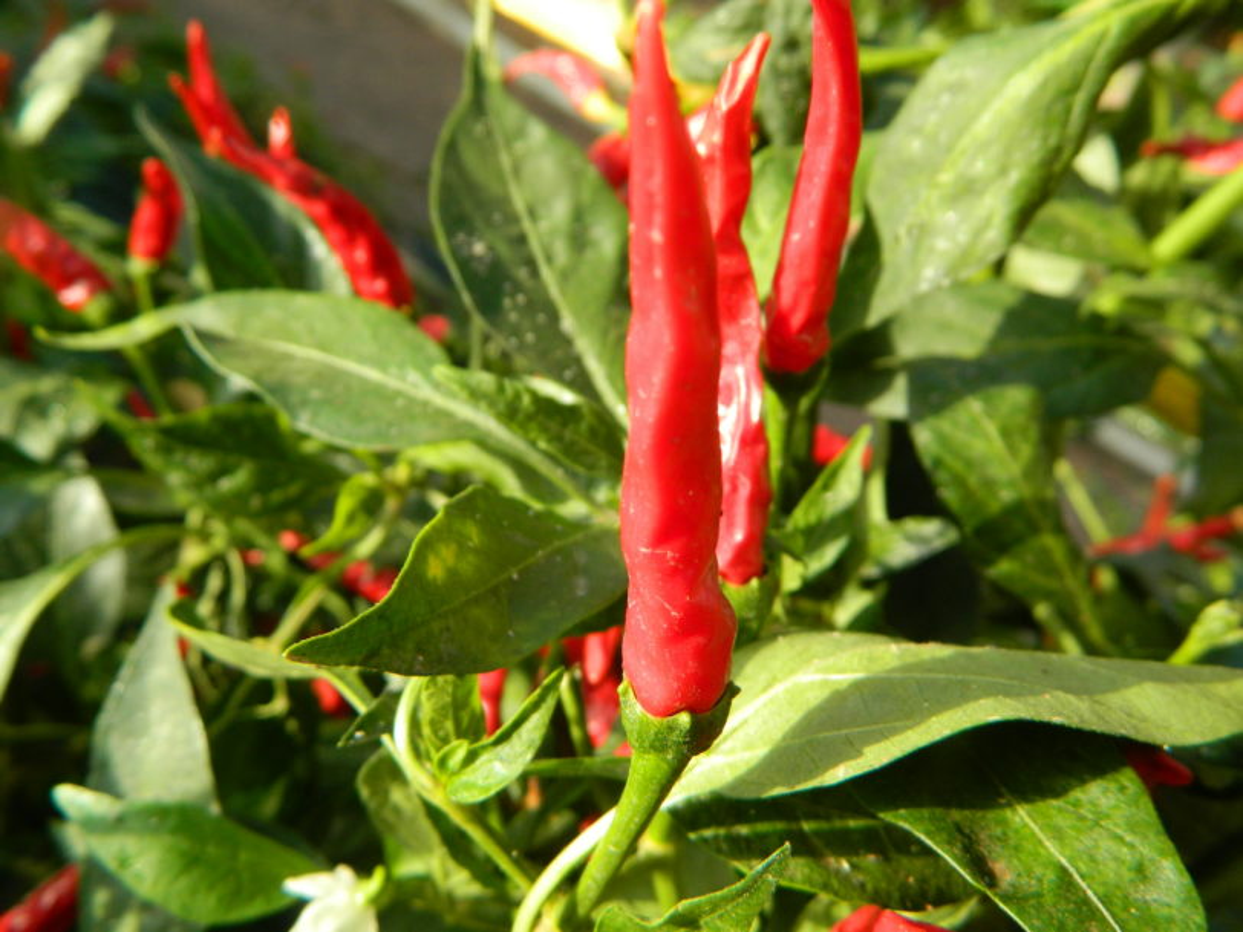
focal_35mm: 28
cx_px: 622
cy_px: 466
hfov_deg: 63.4
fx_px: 1005
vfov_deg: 49.7
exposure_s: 1/250
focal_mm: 5.1
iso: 125
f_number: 3.2
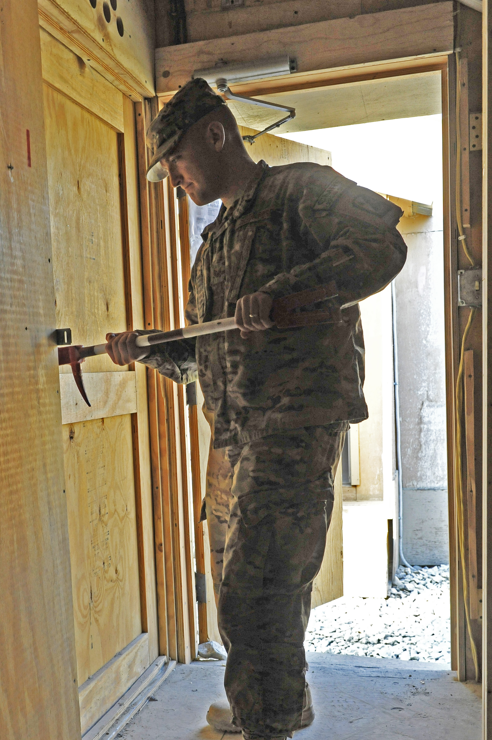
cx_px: 193
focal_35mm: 40
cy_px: 449
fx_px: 821
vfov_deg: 48.2
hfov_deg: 33.2
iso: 2000
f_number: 8
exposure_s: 1/125
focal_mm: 32
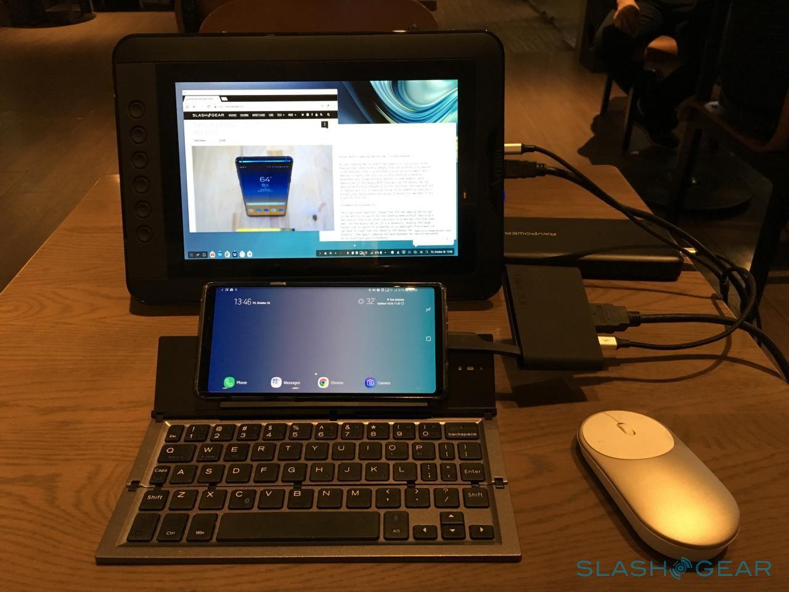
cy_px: 296
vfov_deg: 48.2
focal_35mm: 29
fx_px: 661
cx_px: 394
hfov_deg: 61.7
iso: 125
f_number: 2.2
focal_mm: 4.15
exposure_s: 1/30
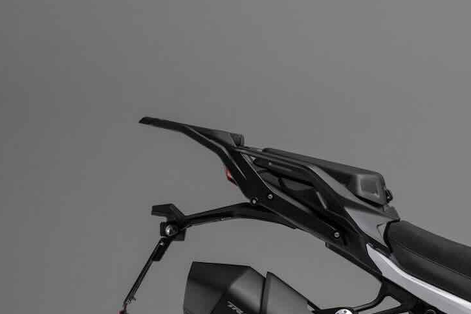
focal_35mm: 356
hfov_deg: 5.8
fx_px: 4656
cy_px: 335
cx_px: 573
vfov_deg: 3.9
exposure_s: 1/5
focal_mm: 135
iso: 64
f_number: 7.1
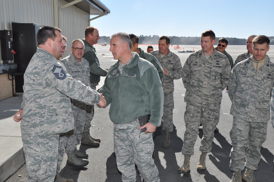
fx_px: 308
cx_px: 137
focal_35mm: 40
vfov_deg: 32.9
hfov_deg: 48.0
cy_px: 91
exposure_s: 1/200
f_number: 16
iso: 200
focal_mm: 27
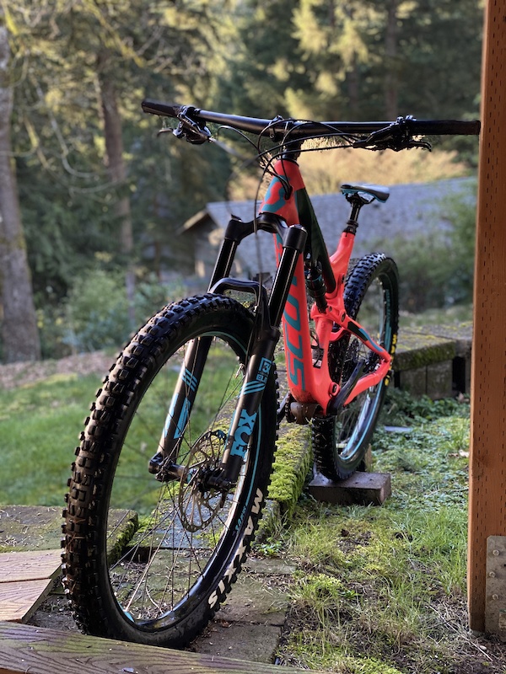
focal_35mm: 52
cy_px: 337
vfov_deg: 36.8
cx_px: 253
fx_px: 1013
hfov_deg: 28.0
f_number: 2
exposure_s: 1/122
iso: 100
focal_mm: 6
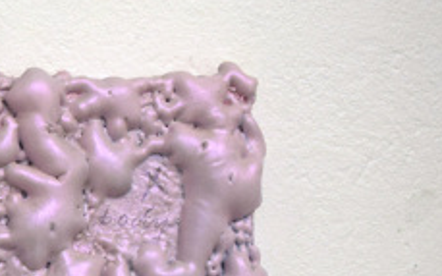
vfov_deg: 10.8
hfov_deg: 14.9
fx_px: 1445
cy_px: 286
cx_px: -374
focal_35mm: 120
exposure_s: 1/100
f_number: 5
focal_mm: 18
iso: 400
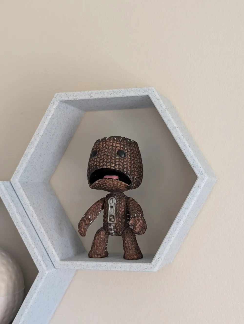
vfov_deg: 38.9
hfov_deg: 29.7
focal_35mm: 49
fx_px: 459
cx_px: 122
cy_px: 162
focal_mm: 6.9
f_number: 1.68
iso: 115
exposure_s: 1/47.1
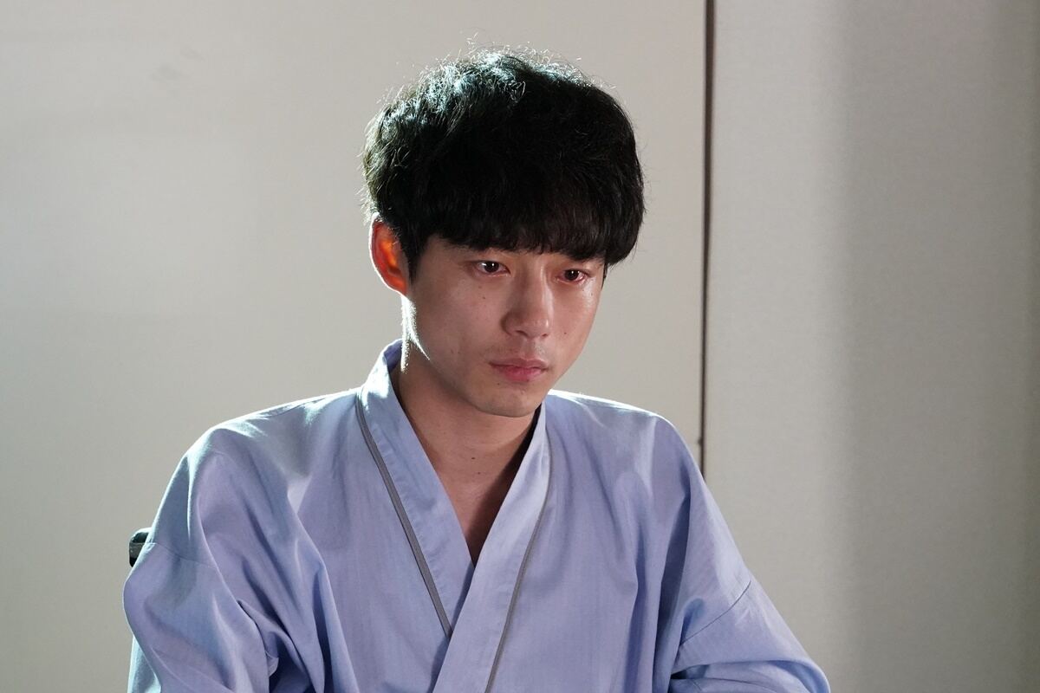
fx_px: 4160
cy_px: 346
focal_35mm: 144
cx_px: 520
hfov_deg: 14.3
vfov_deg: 9.5
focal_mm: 96
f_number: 7.1
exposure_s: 1/80
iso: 6400
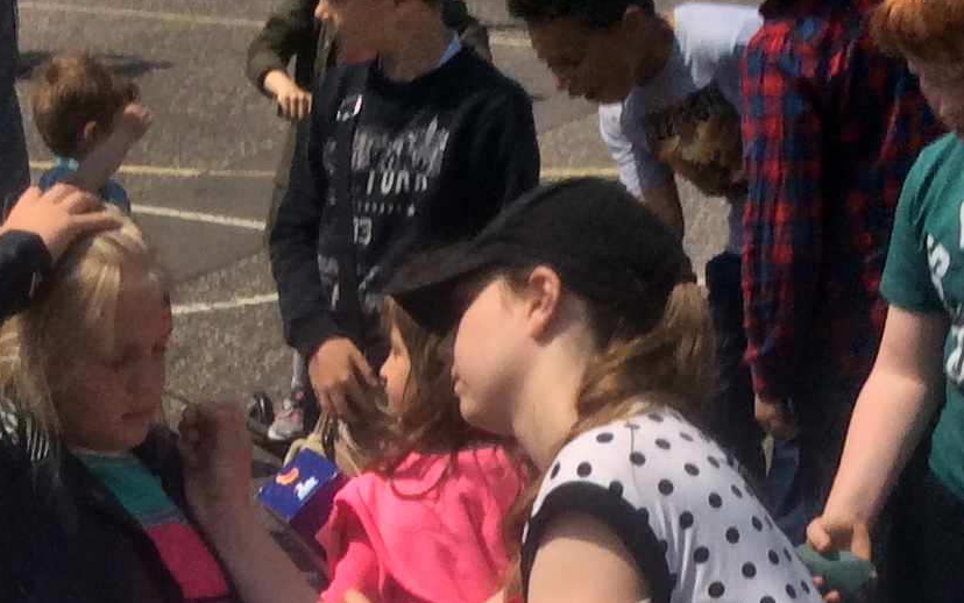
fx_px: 2786
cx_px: -7
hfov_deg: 19.1
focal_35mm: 106
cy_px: 831
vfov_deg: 11.9
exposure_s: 1/3185
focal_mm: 3.3
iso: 32
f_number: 2.4
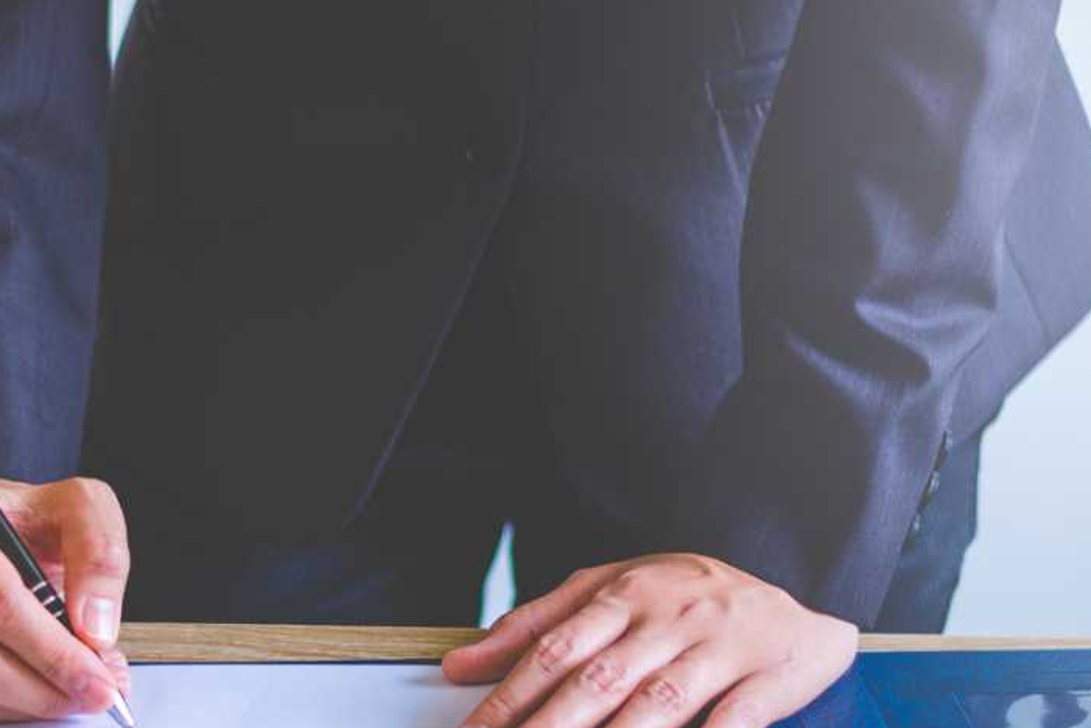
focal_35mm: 146
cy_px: 511
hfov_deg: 14.0
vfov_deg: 9.4
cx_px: 317
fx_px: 4426
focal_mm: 50
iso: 200
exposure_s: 1/250
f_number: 2
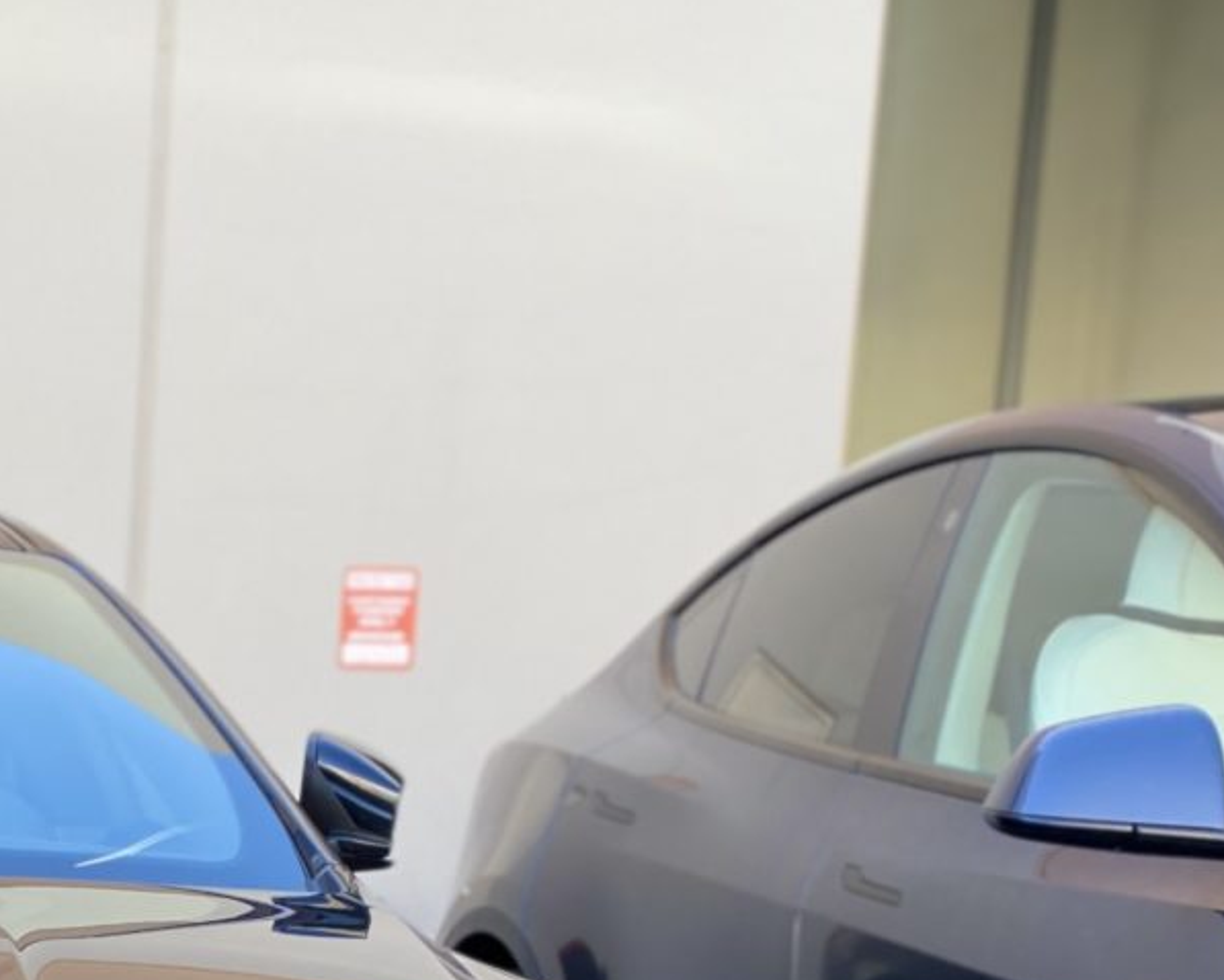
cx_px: -398
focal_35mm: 87
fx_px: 3153
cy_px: 1335
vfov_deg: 16.5
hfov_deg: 20.0
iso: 32
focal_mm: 4.25
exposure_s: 1/249
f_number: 1.8
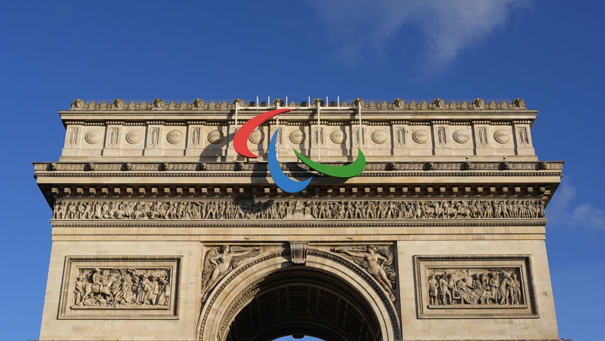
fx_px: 850
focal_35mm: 53
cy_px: 161
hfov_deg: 39.2
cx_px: 294
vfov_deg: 22.6
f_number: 4.5
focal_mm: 32
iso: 250
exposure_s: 1/2000
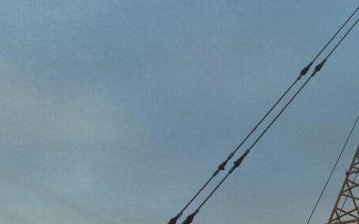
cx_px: 438
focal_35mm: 82
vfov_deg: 15.7
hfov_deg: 23.0
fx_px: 802
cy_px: 202
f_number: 2.2
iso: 64
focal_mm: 4.15
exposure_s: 1/100
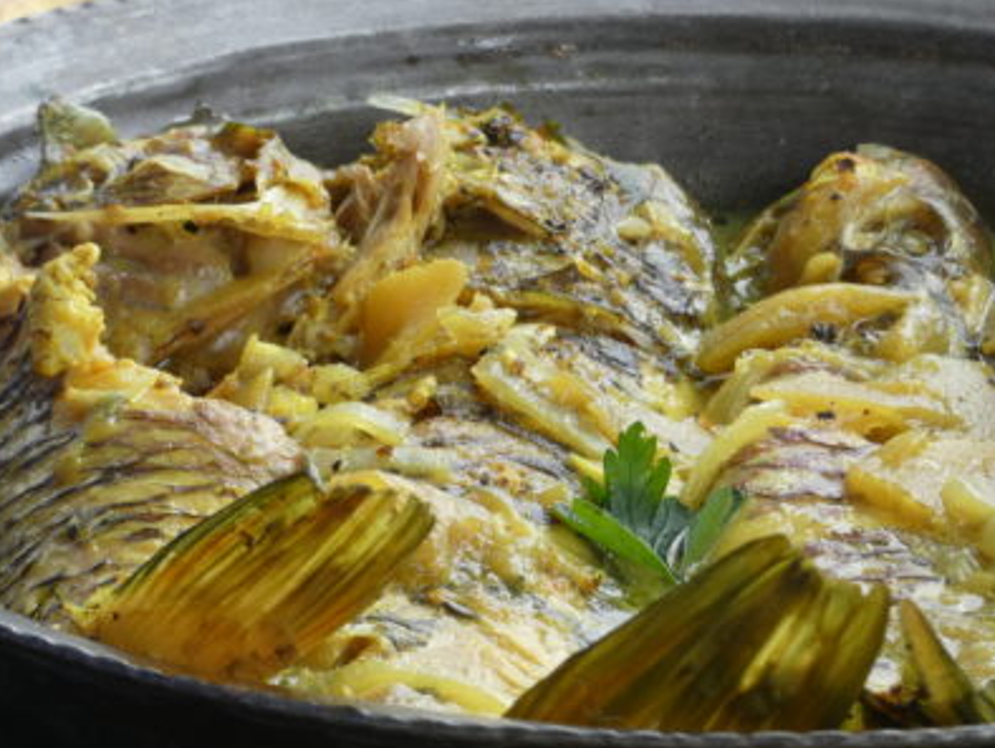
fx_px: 15445
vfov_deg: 2.8
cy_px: 370
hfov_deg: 3.7
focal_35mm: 537
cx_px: 347
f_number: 5.6
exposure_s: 1/80
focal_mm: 64.9
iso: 100
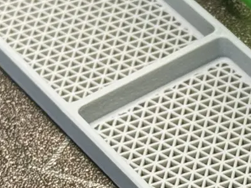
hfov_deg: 7.9
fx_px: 1805
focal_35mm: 249
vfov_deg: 5.9
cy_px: -72
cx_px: 311
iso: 100
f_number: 1.78
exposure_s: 1/50
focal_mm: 6.76
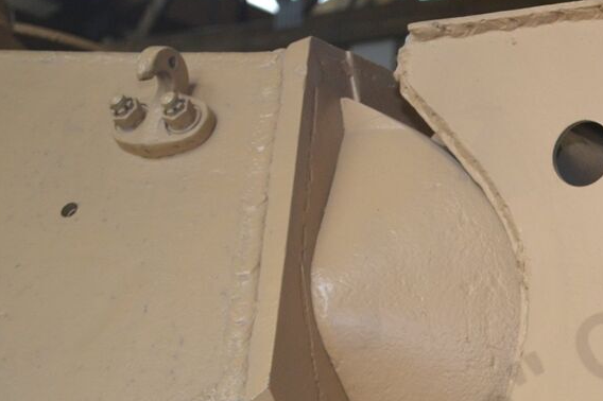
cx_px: 659
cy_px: 319
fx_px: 2547
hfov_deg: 13.2
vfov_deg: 9.0
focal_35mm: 152
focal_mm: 45
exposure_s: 1/60
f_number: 5.3
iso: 720
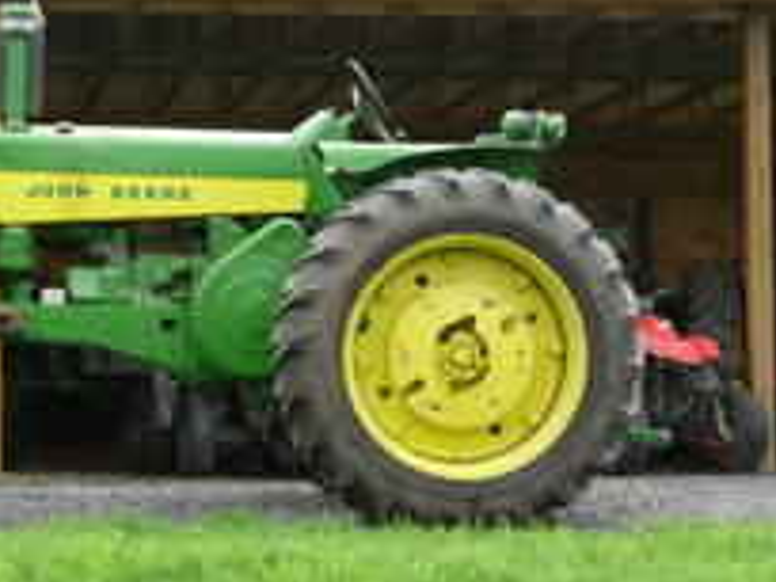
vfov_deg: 10.7
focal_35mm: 138
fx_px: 3094
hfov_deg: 14.3
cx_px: 278
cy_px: 232
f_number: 4
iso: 64
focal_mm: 17
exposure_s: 1/111
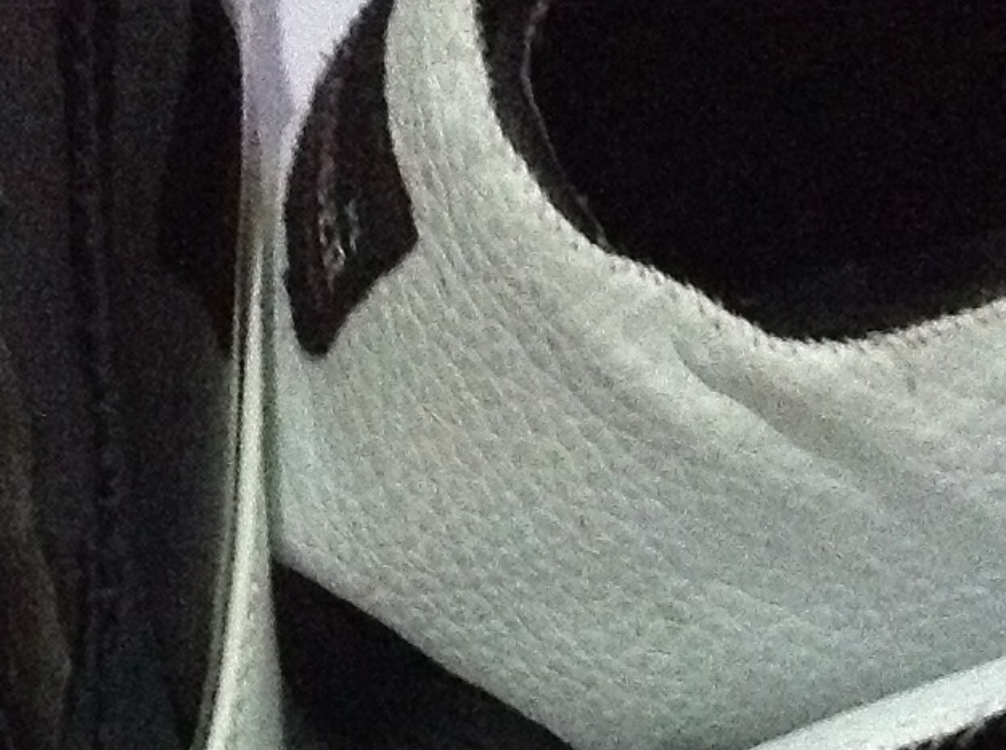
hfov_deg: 13.6
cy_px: 925
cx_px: 506
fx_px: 4206
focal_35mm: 145
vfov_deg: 10.0
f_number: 2.4
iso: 800
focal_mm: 4.28
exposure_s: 1/15
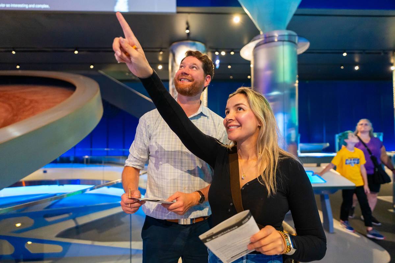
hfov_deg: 84.0
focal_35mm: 20
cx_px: 198
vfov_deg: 61.9
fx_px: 219
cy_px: 132
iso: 4000
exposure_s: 1/80
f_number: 1.8
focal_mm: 20
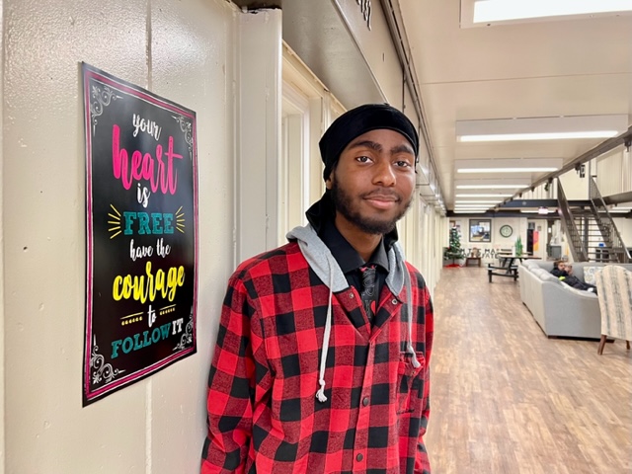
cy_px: 237
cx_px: 316
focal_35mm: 26
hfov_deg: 67.3
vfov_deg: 53.1
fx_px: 475
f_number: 1.5
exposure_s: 1/60
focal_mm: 5.7
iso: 200
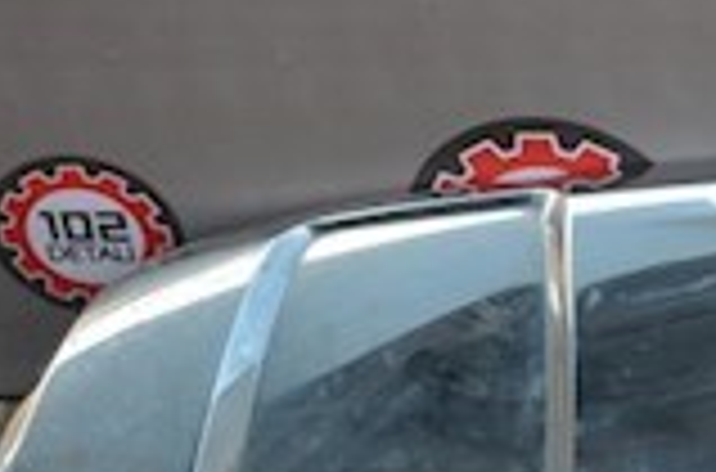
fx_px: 2637
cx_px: 1387
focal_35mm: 133
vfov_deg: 9.9
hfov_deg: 13.5
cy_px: -234
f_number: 6.3
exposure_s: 1/80
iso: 100
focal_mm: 22
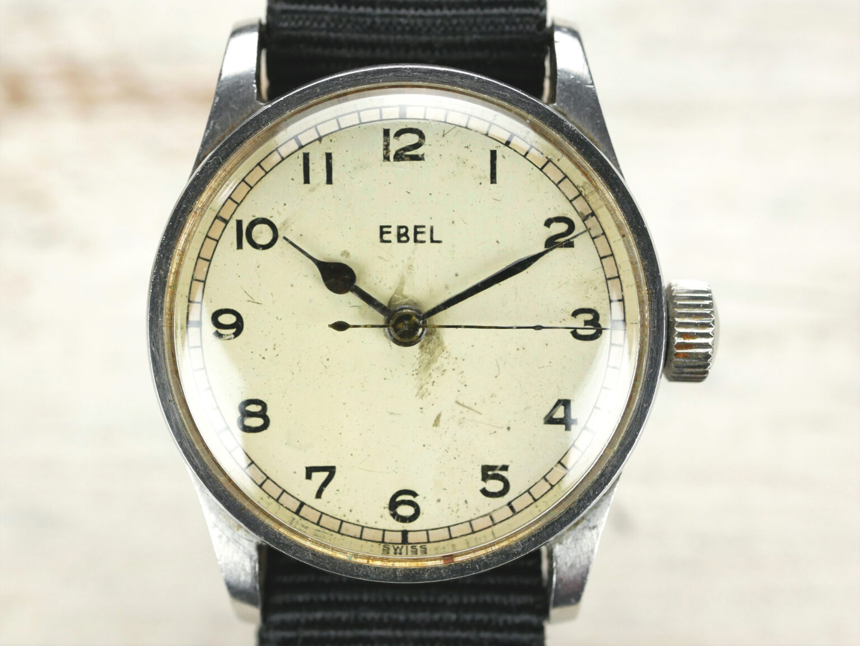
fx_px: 1491
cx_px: 430
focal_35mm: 60
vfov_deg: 24.4
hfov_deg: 32.2
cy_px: 323
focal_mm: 30
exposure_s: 1/160
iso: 800
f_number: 4.5
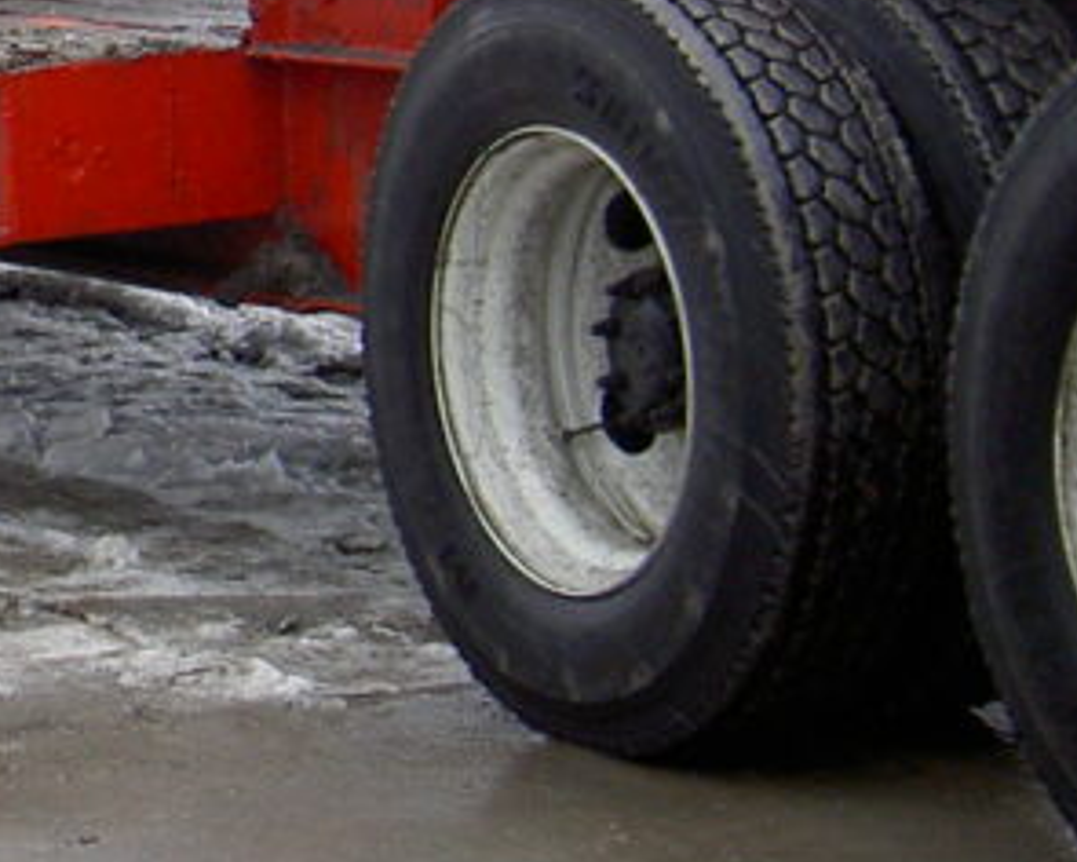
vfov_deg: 9.9
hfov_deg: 11.8
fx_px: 4941
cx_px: -646
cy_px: -80
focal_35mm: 155
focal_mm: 8
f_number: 2.8
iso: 100
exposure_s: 1/100
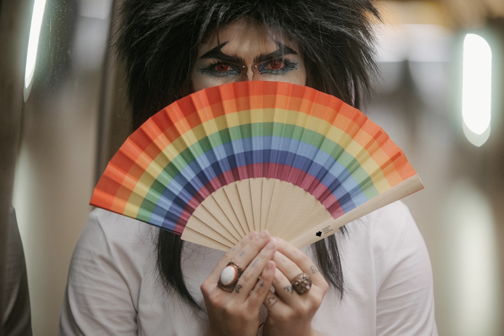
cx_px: 254
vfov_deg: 12.0
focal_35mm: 114
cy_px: 168
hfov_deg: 17.9
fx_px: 1596
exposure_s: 1/160
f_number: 1.2
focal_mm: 75
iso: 640
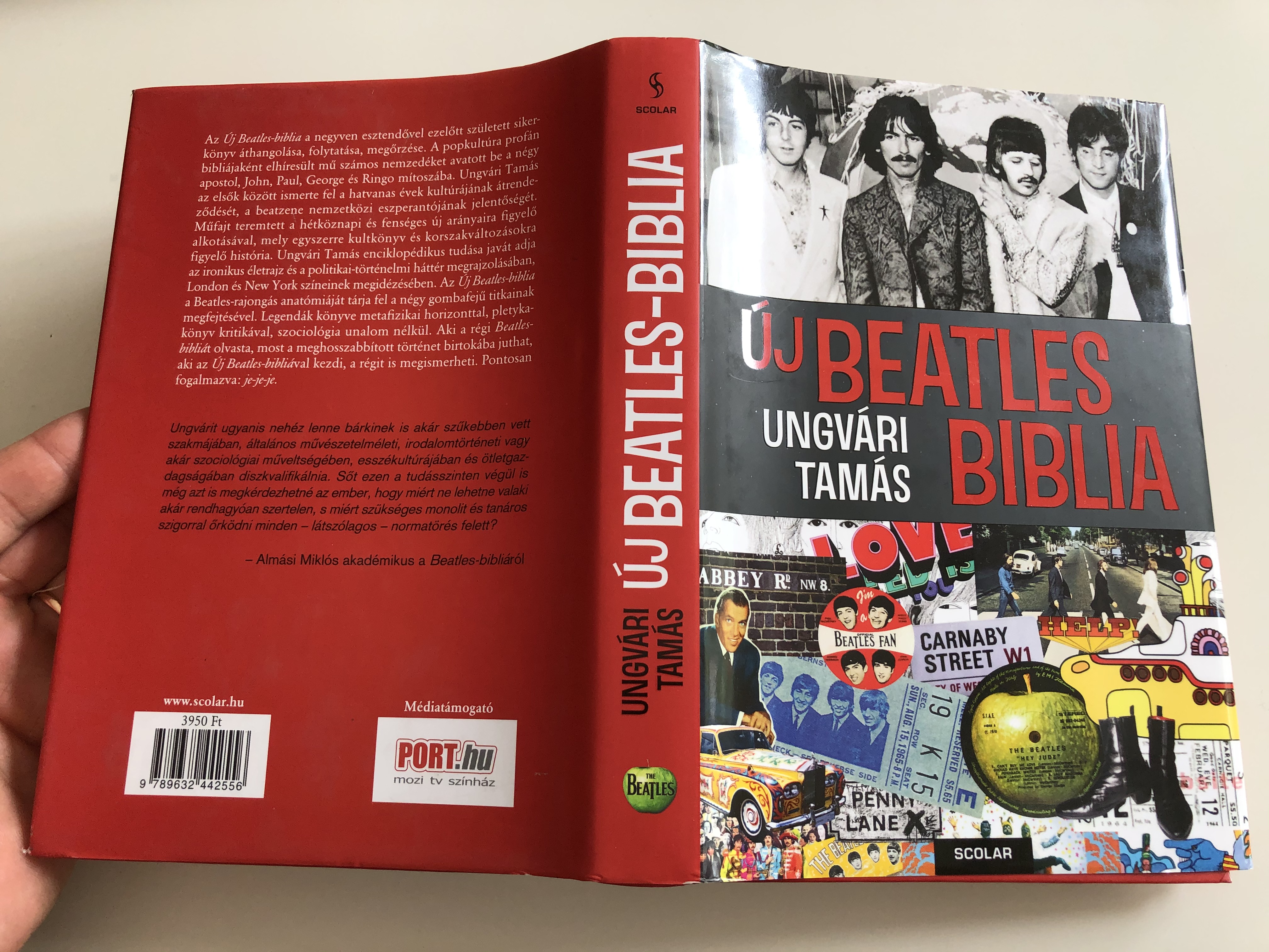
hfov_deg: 63.4
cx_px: 634
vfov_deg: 49.7
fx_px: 1026
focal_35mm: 28
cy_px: 476
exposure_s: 1/120
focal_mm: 3.99
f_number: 1.8
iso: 64
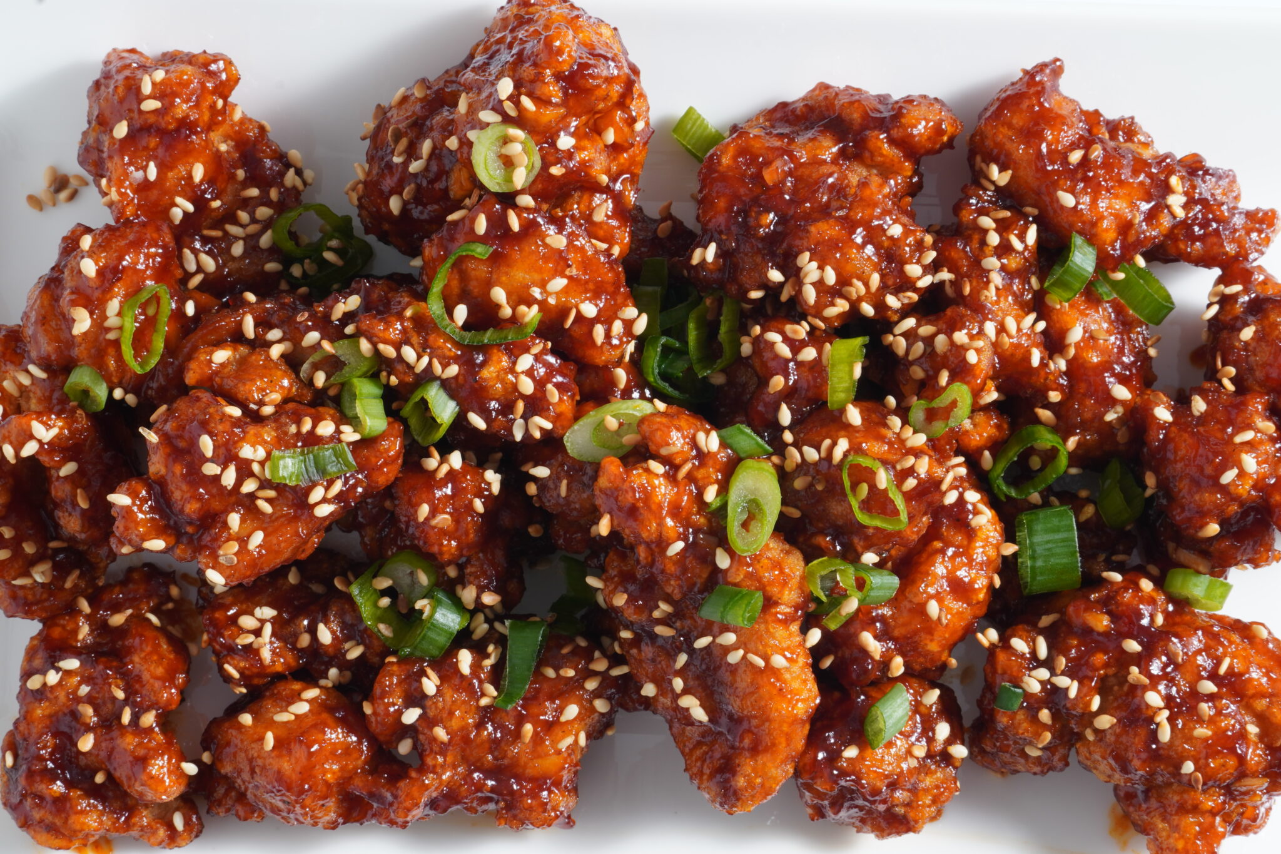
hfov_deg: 19.5
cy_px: 427
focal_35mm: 105
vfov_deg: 13.0
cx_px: 640
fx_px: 3736
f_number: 20
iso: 125
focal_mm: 70
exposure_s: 2
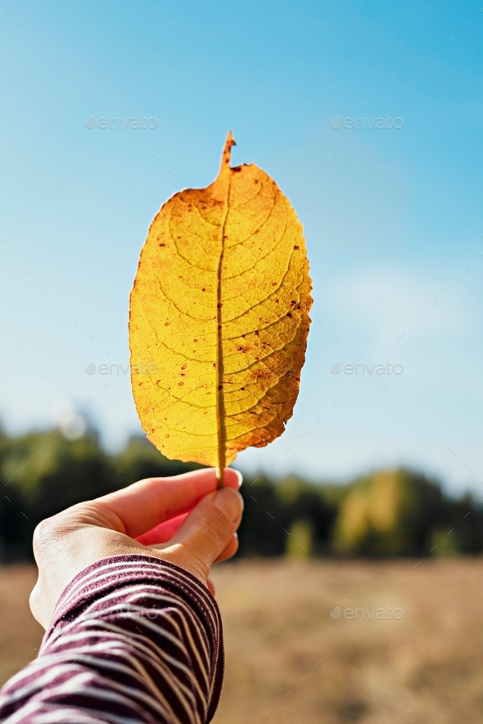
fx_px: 1006
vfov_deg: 39.6
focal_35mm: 50
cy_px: 362
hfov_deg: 27.0
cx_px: 242
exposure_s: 1/1000
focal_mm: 50
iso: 200
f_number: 5.6
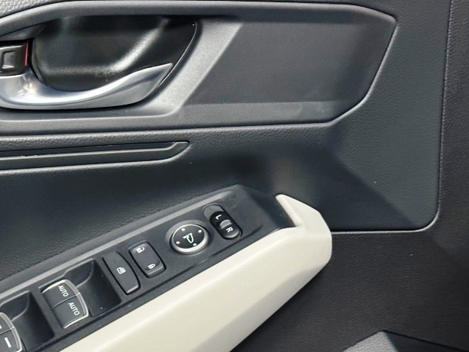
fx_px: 1084
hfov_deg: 24.0
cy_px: 194
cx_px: 89
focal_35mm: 80
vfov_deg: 18.4
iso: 500
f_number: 1.78
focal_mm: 6.86
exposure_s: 1/30
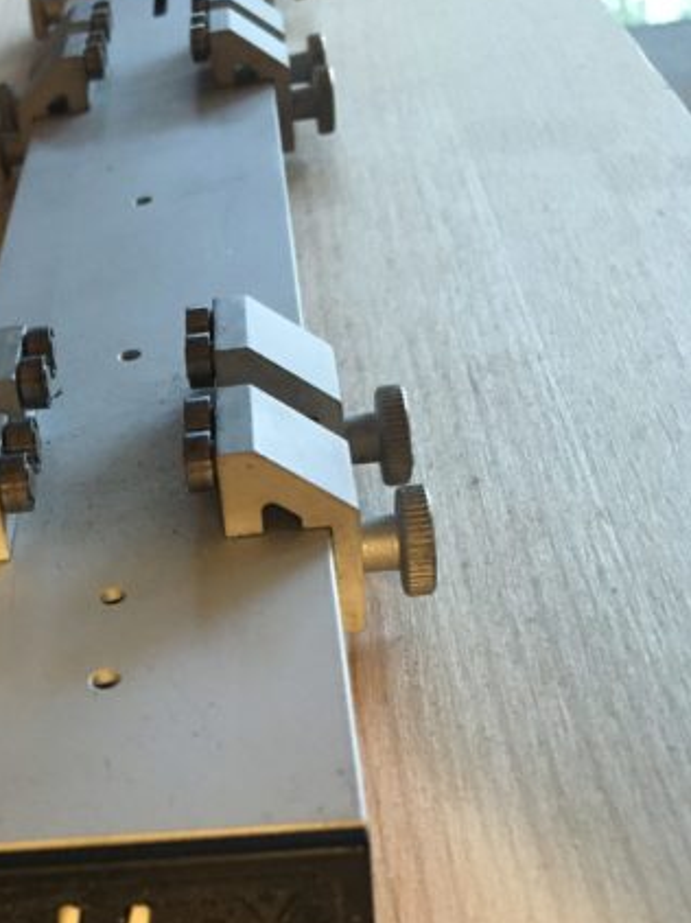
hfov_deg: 25.5
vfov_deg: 34.4
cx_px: 42
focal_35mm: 55
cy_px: 667
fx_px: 1465
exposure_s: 1/25
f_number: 2.2
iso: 200
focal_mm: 4.15
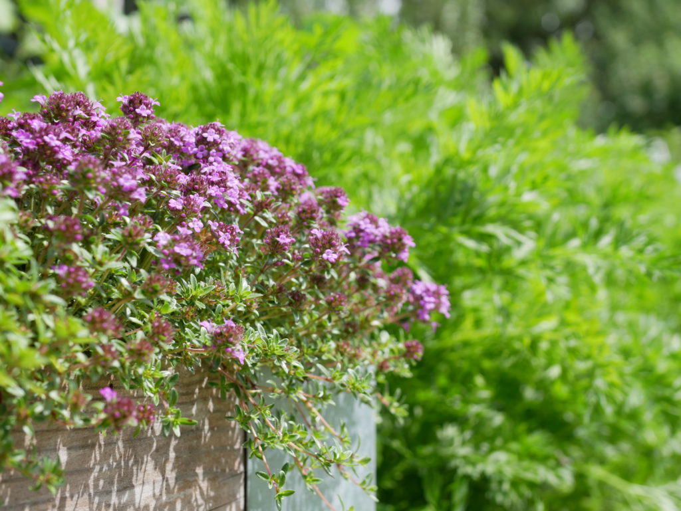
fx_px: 1181
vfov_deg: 24.4
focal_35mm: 60
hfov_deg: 32.2
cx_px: 340
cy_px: 256
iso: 200
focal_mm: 30
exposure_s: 1/320
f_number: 5
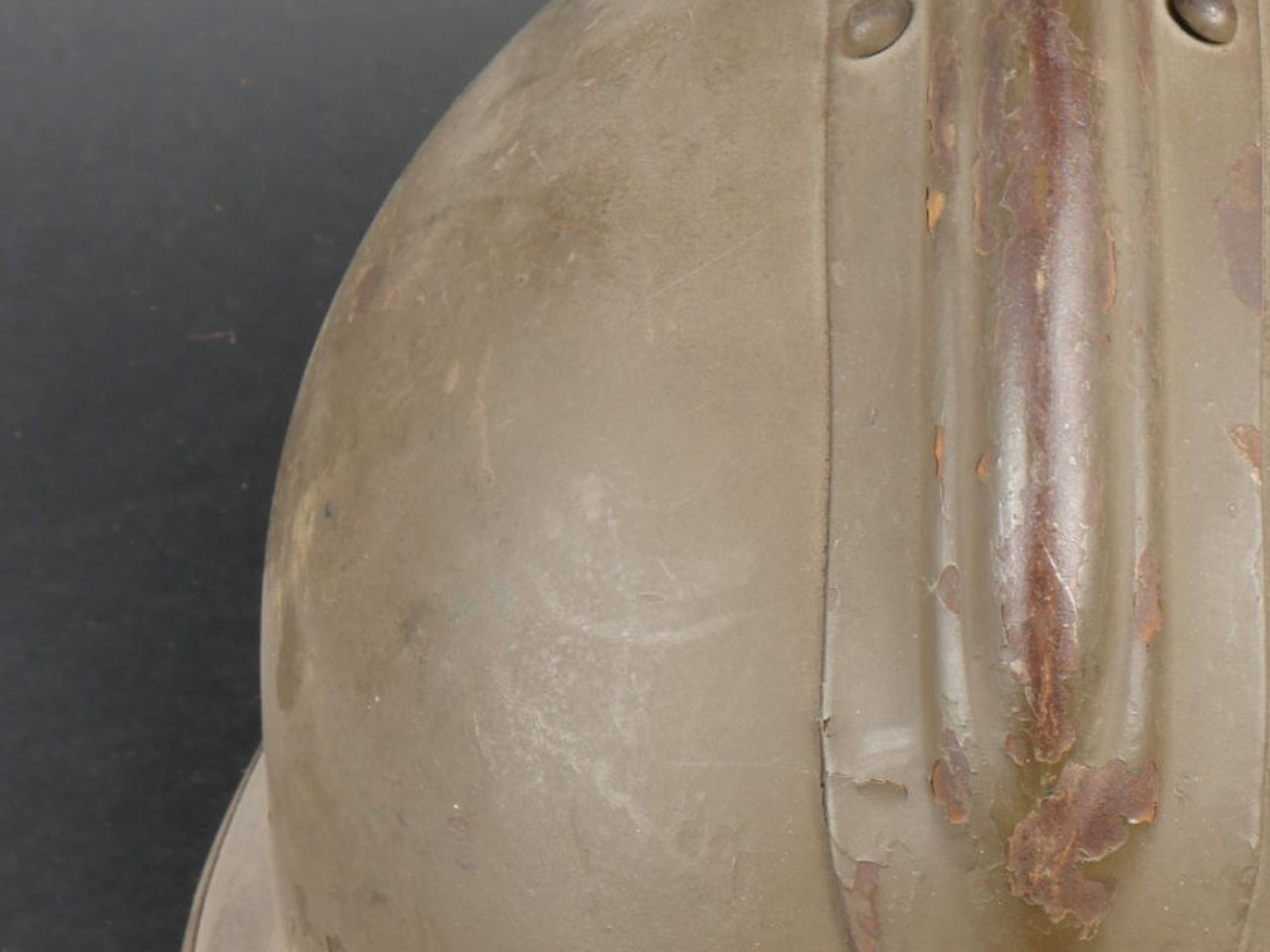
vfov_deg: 15.7
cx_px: 1055
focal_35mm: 94
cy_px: 677
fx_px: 3448
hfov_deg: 20.6
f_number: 14
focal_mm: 20
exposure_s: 1/125
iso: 200
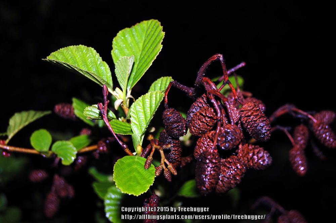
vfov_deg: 18.9
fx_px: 671
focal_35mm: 72
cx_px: 168
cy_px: 112
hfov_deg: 28.1
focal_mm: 48
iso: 200
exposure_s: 1/125
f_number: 5.6
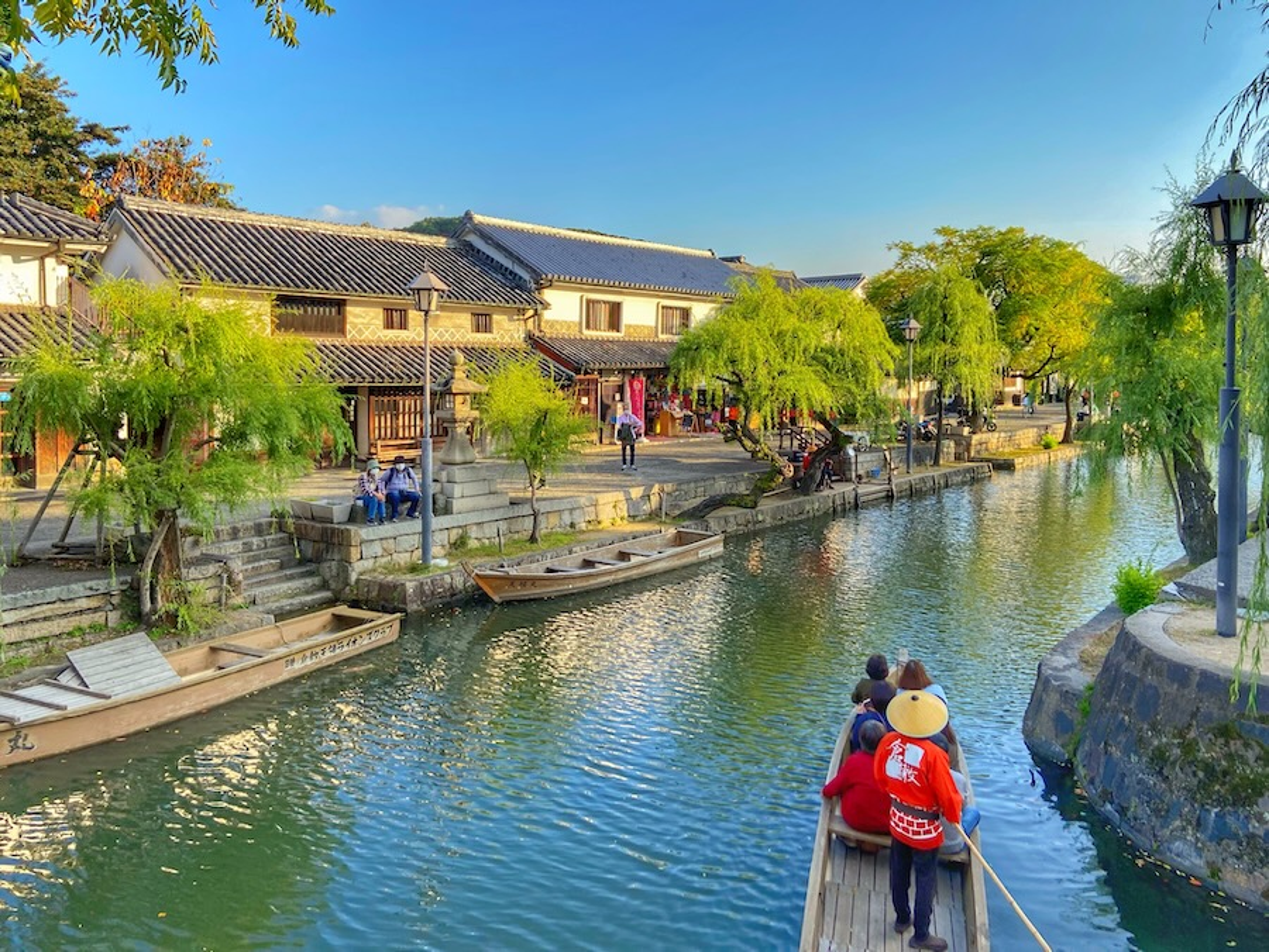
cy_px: 476
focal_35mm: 26
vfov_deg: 53.1
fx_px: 954
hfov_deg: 67.3
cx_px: 634
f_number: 1.8
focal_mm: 4.25
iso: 32
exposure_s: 1/423
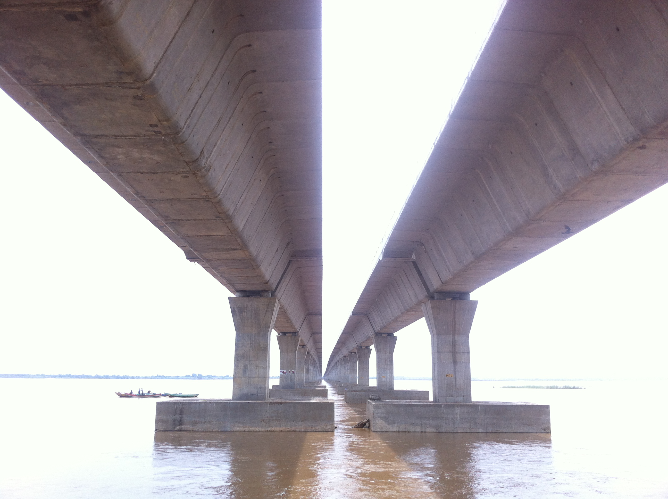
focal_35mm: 35
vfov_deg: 40.6
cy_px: 250
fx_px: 674
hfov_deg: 52.7
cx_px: 334
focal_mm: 3.85
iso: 80
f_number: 2.8
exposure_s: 1/591
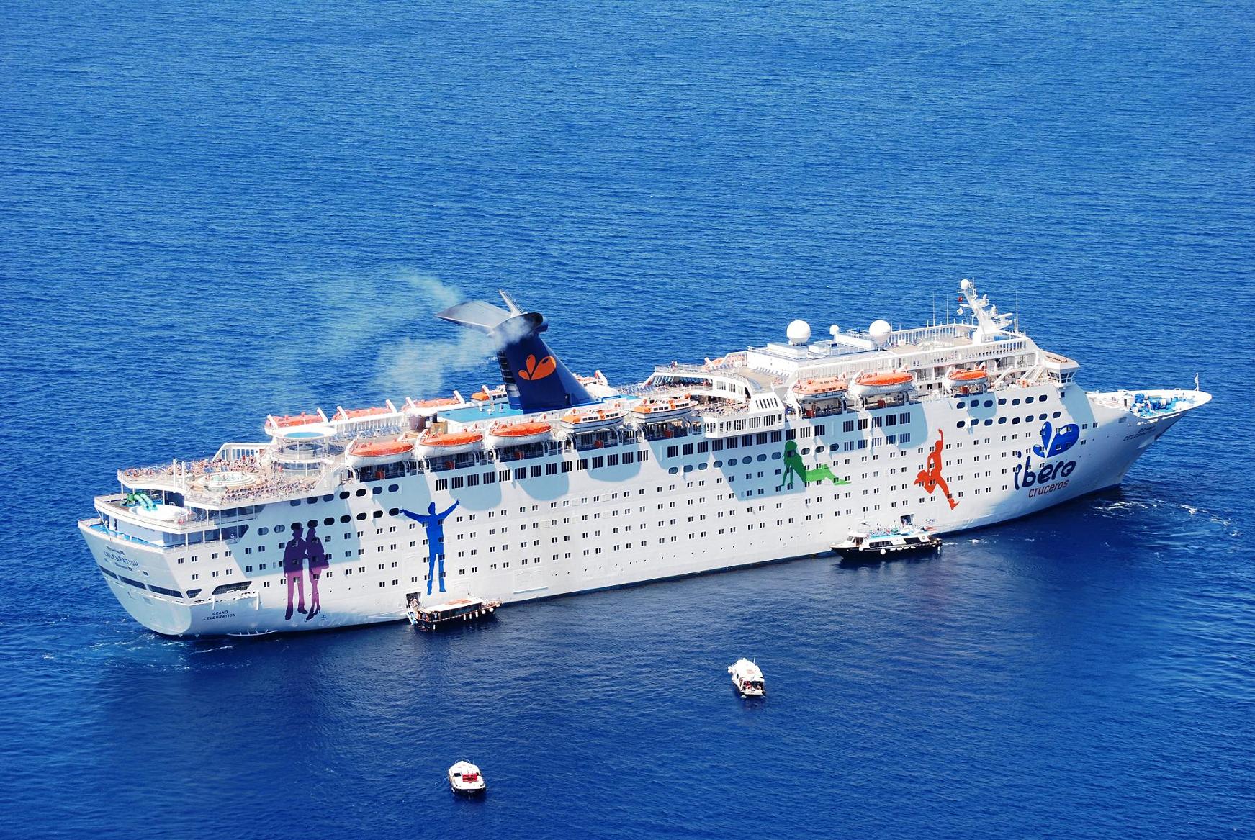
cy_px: 420
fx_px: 4974
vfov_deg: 9.7
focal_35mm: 142
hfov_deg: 14.4
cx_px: 628
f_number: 5.6
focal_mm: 95
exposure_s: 1/500
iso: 100
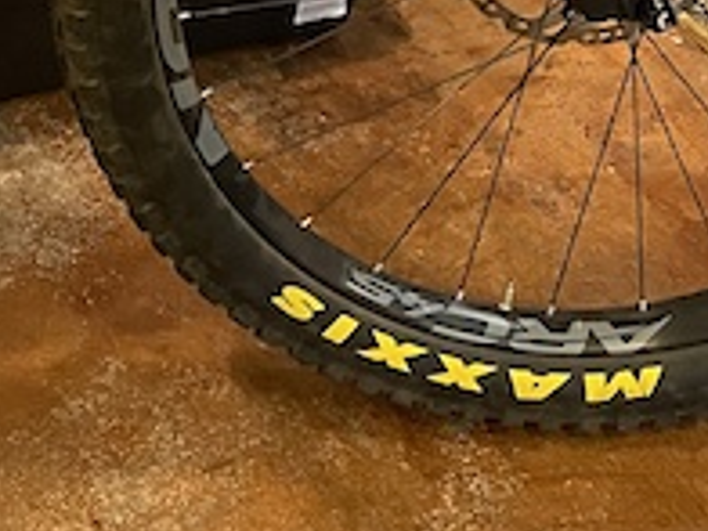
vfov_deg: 13.0
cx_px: -202
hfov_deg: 17.4
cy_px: -325
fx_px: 2168
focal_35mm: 106
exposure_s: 1/40
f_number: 1.6
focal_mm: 4.2
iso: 400
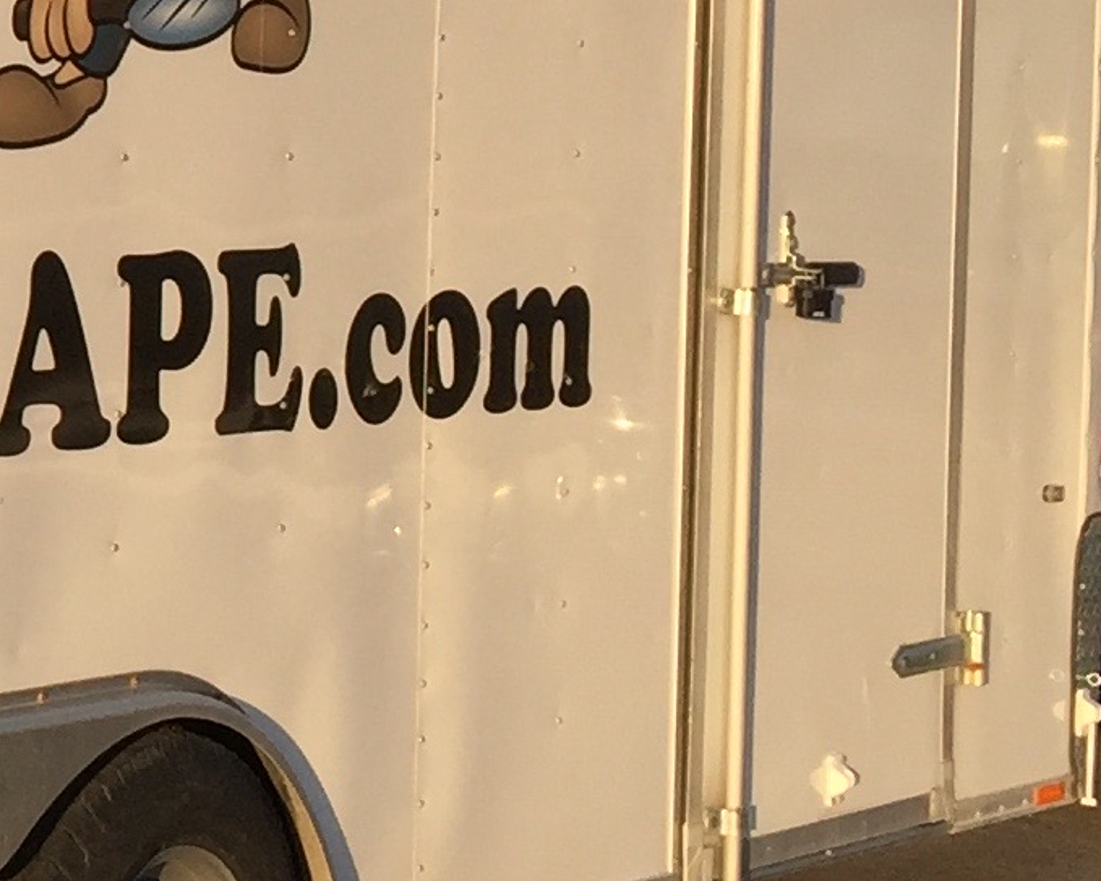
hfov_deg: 12.6
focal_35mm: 136
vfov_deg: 11.2
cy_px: -78
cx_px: -1056
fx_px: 4431
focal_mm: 4.15
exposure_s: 1/898
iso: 32
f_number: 2.2
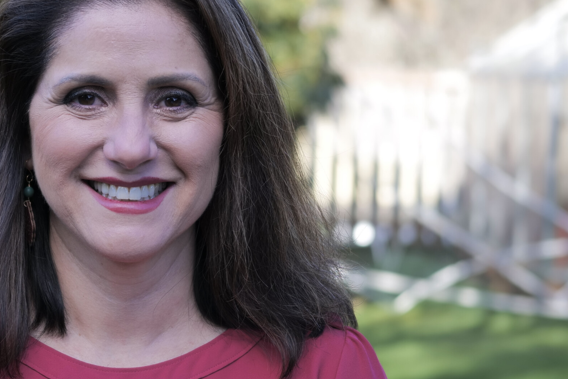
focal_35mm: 73
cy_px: 135
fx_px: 1152
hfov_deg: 27.2
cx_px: 120
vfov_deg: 18.6
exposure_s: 1/250
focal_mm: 45
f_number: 2.8
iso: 100
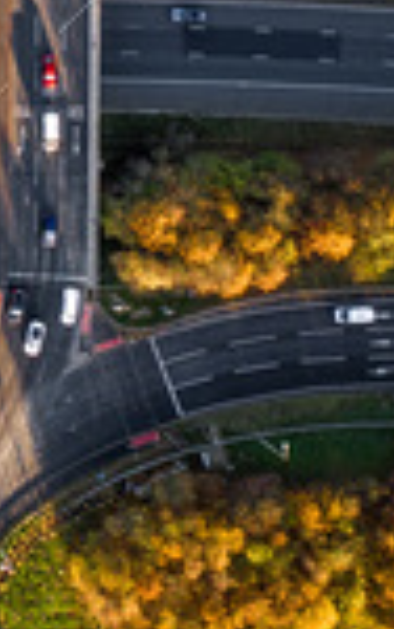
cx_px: -323
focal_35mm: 112
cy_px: -40
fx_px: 1921
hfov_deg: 10.9
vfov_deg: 18.0
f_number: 4.5
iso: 100
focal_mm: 10.26
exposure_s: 1/80
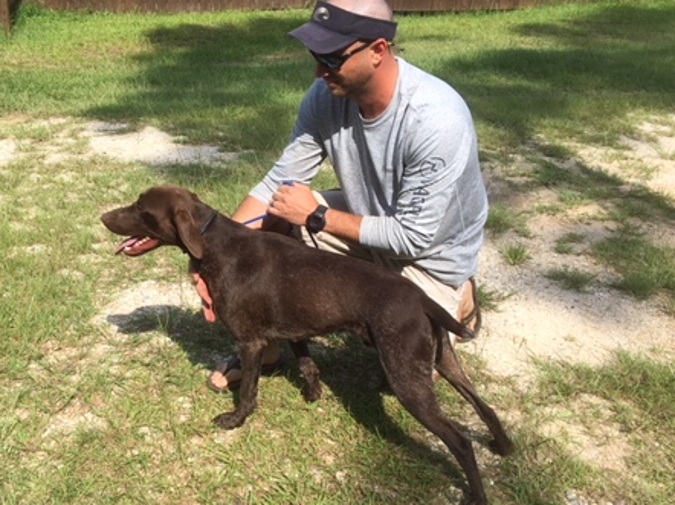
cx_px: 269
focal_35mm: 42
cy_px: 307
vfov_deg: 34.2
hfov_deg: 44.6
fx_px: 819
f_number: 2.2
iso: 25
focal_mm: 4.15
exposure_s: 1/1479
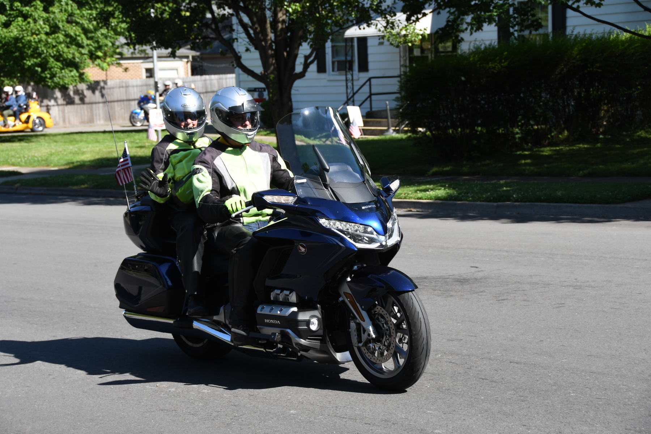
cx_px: 326
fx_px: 1519
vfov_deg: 16.3
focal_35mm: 84
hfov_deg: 24.2
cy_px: 217
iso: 200
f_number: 6.3
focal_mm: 56
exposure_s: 1/500
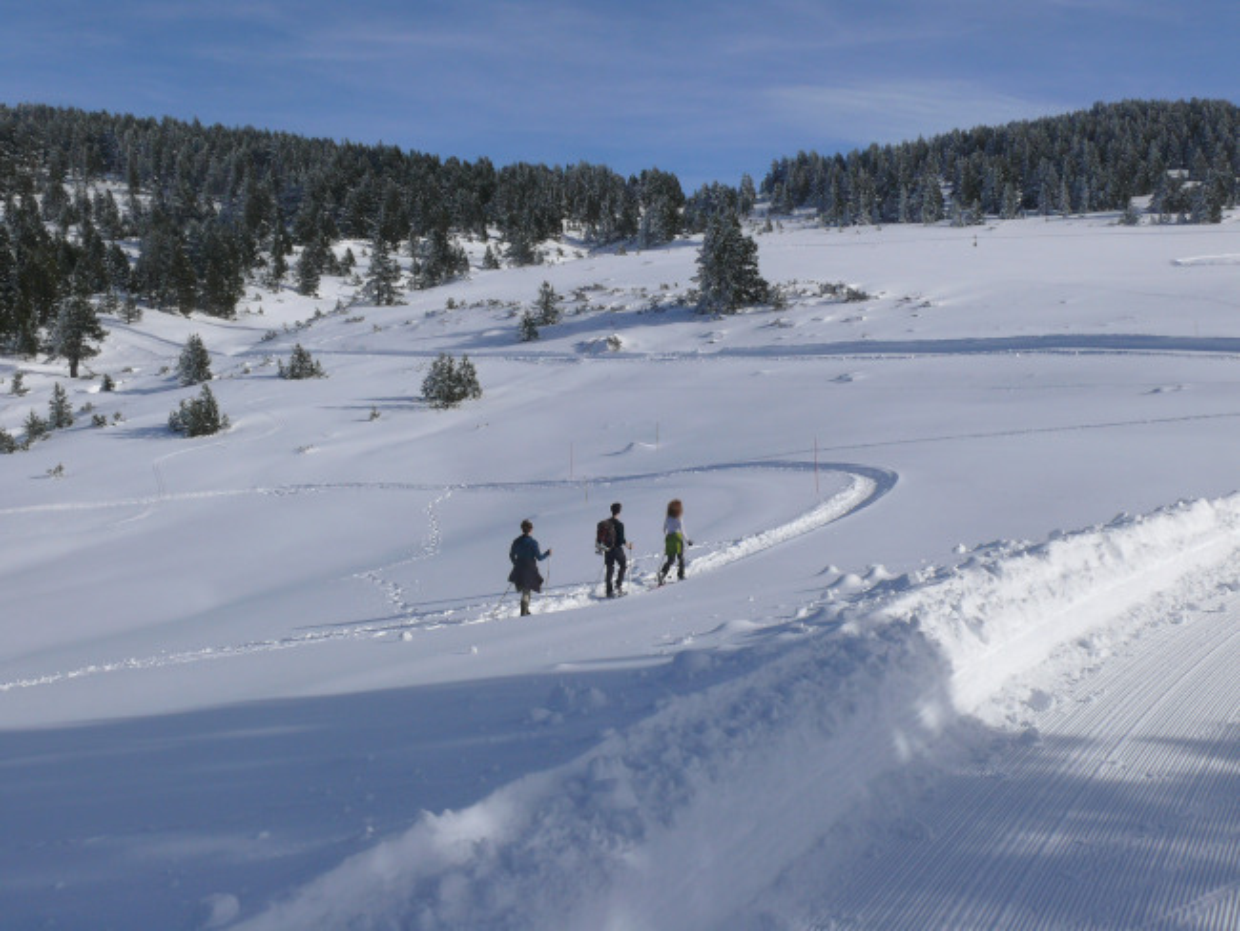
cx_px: 620
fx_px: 1362
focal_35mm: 38
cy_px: 466
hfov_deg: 49.0
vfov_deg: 37.7
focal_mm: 8.1
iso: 100
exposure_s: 1/640
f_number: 8
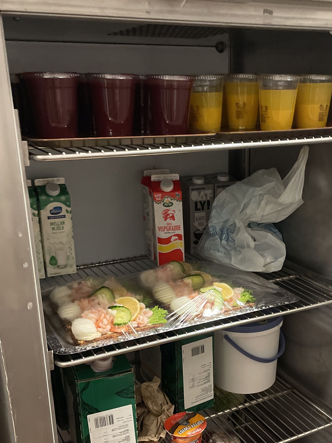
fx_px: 550
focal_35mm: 43
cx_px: 222
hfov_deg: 33.3
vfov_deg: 43.4
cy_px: 282
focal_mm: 4.2
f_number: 1.6
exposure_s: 1/25
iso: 640
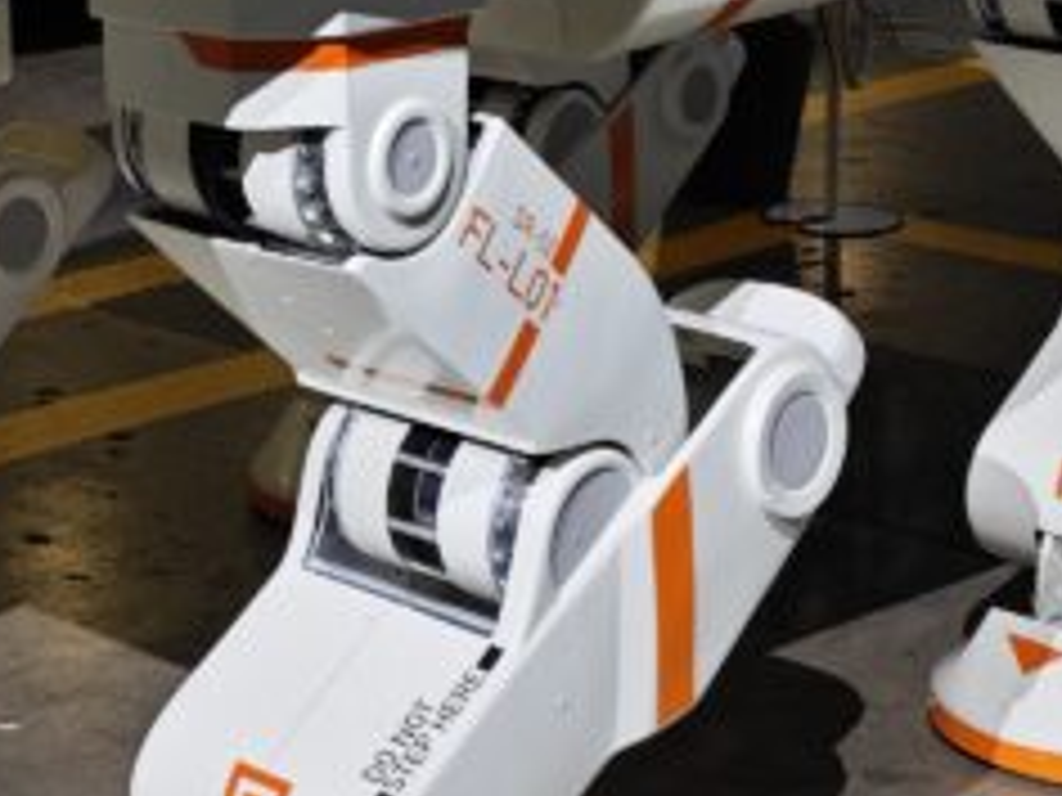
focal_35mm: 100
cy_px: -279
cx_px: 81
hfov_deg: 19.2
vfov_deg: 14.1
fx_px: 3068
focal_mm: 8.7
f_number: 1.9
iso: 200
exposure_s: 1/100
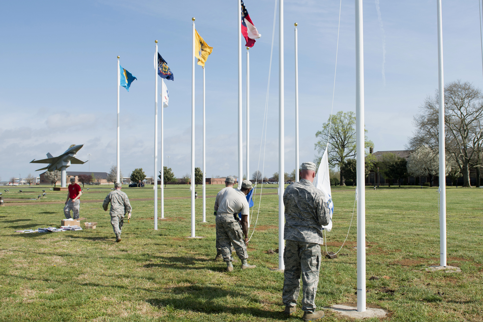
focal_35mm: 24
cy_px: 161
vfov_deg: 53.2
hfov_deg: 73.7
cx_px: 242
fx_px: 322
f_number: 6.3
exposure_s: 1/320
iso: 100
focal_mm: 24
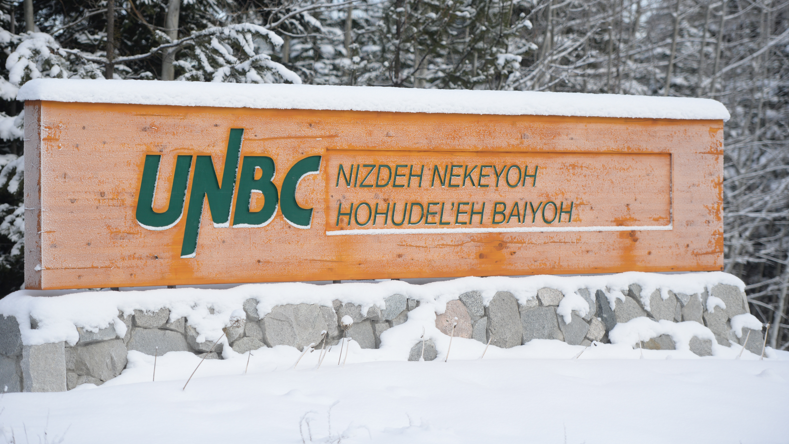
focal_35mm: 126
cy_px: 190
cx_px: 395
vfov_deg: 9.6
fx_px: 2636
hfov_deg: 17.0
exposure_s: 1/2000
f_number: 2.8
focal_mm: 120
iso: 400
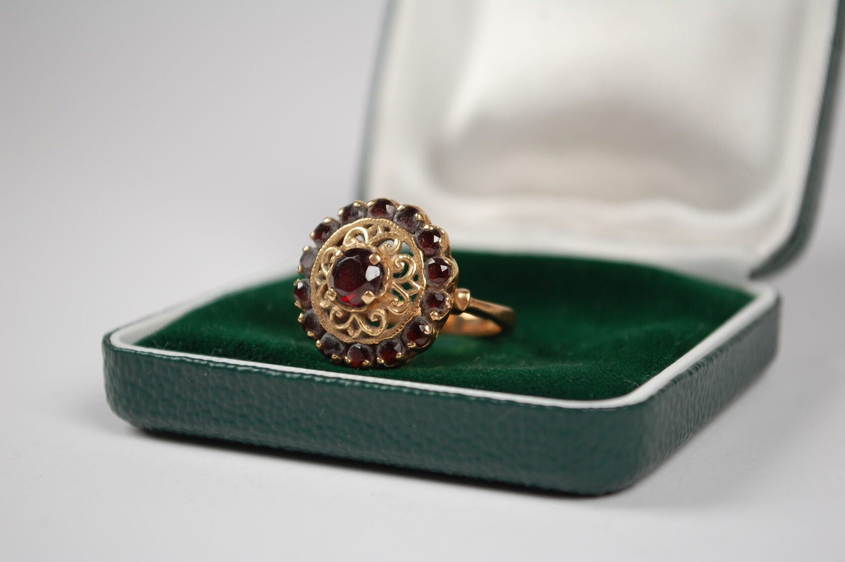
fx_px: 1935
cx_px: 422
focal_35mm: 82
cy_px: 281
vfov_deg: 16.5
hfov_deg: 24.6
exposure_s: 1/125
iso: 200
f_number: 5.6
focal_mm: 55
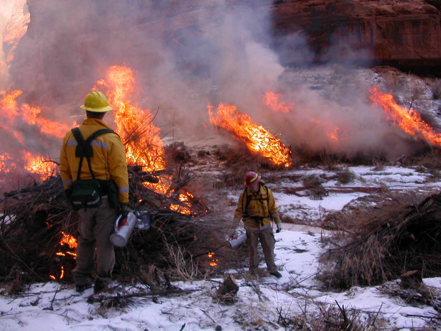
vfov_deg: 38.7
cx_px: 220
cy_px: 166
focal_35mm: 37
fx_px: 471
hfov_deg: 50.1
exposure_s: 1/259
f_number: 2.7
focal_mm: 5.6
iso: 100
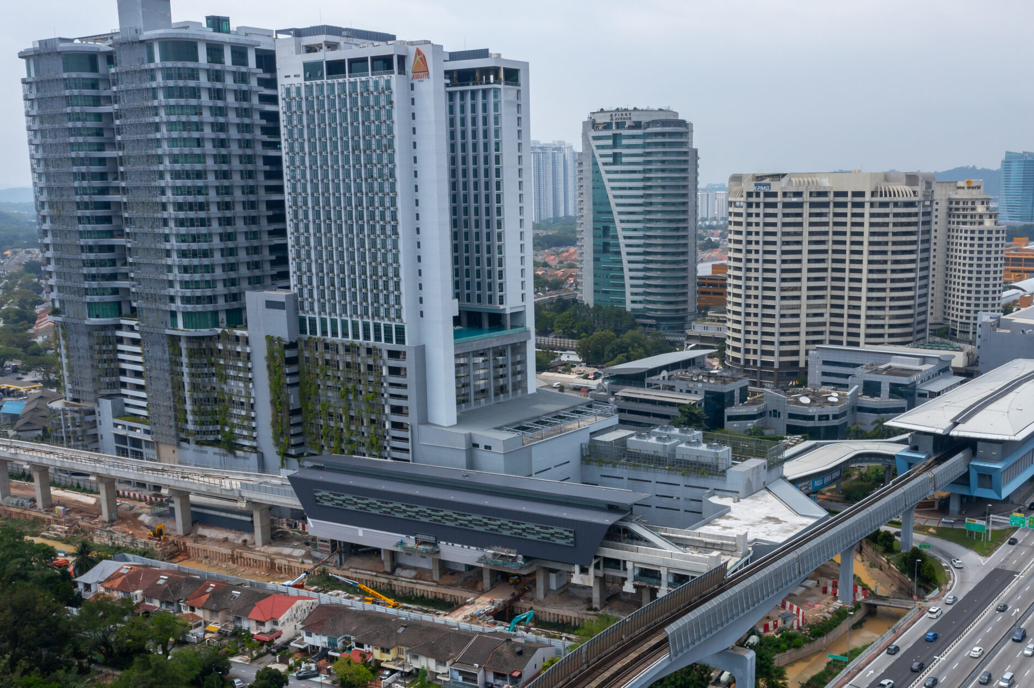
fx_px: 1091
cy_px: 423
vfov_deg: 34.9
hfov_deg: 50.4
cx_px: 621
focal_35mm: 38
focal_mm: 10.26
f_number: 6.3
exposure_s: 1/640
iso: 100
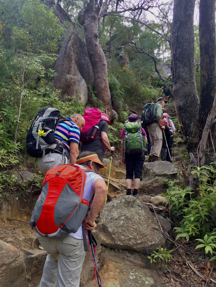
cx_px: 108
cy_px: 144
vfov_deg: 61.7
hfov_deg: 48.2
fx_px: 241
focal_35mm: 29
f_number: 2.2
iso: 32
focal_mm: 4.15
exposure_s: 1/102
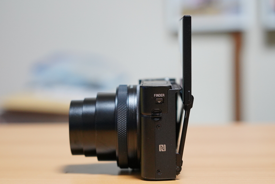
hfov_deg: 24.7
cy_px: 92
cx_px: 138
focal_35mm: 82
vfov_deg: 16.7
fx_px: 627
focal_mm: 55
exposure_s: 1/100
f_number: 4
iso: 3200
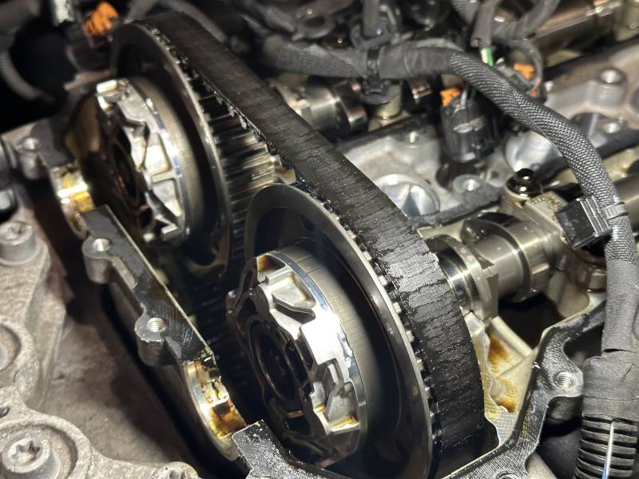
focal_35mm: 48
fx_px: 886
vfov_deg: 30.3
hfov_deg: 39.7
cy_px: 240
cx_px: 320
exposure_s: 1/50
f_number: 1.78
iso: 250
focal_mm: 6.86
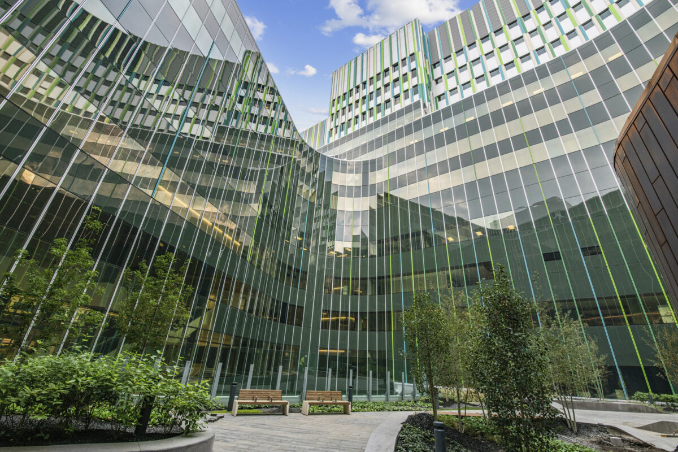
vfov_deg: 77.3
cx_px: 339
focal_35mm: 15
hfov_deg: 100.4
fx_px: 282
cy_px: 226
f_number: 9
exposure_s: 1/125
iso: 125
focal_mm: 15
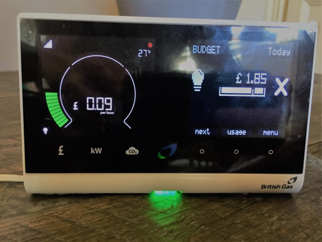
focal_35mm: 29
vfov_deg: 48.2
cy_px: 121
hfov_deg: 61.7
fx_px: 270
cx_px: 161
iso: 250
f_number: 2.2
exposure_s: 1/20
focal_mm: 4.15
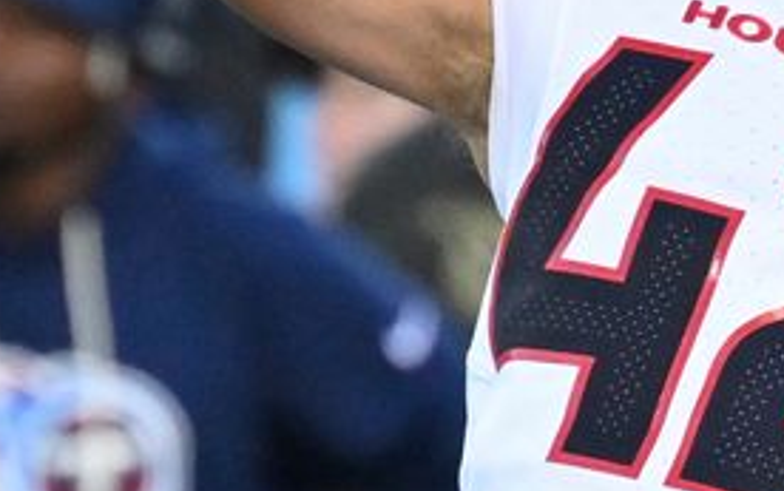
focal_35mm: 2117
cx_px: 1591
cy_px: 921
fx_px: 45270
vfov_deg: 0.6
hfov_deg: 1.0
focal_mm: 280
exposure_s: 1/2000
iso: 2500
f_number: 5
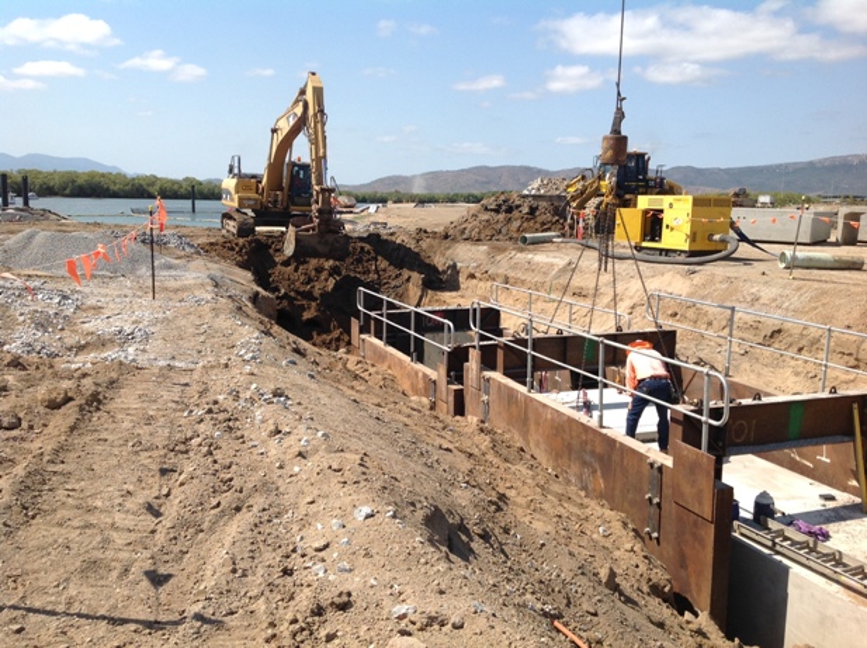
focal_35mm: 35
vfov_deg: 40.6
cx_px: 434
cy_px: 324
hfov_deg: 52.7
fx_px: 875
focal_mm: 4.28
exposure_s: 1/2160
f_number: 2.4
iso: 50
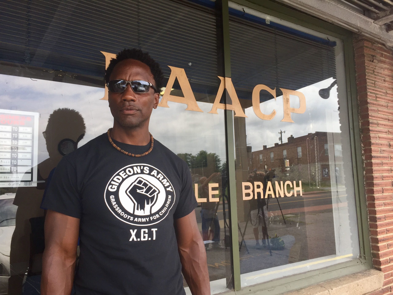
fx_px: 329
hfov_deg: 61.7
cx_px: 196
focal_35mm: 29
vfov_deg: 48.2
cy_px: 148
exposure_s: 1/377
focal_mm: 4.15
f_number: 2.2
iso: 32
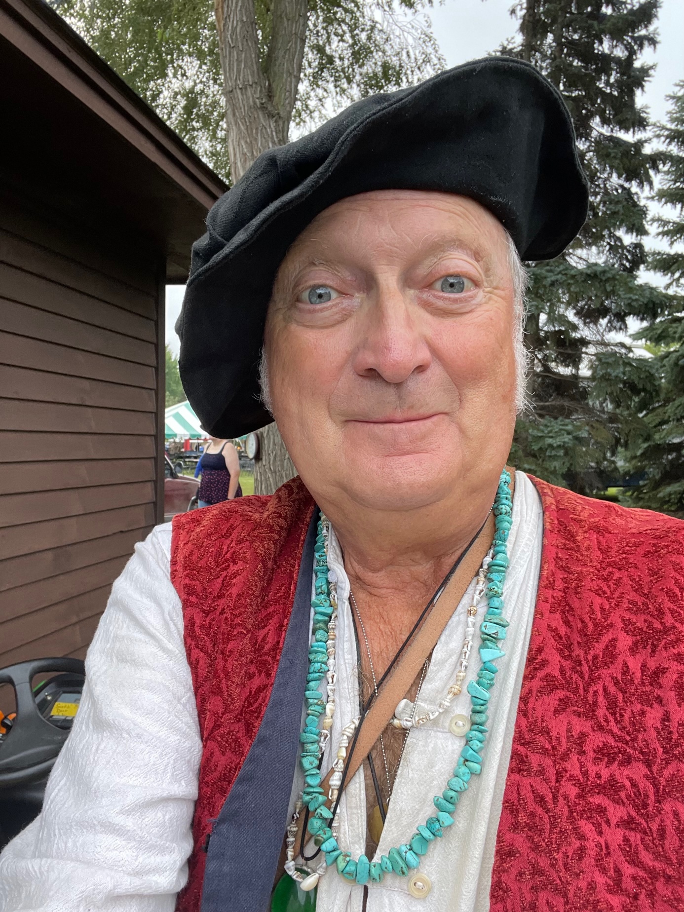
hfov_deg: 58.9
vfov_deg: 73.9
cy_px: 456
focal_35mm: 23
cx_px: 342
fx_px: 606
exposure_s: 1/121
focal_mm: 2.71
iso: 80
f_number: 2.2
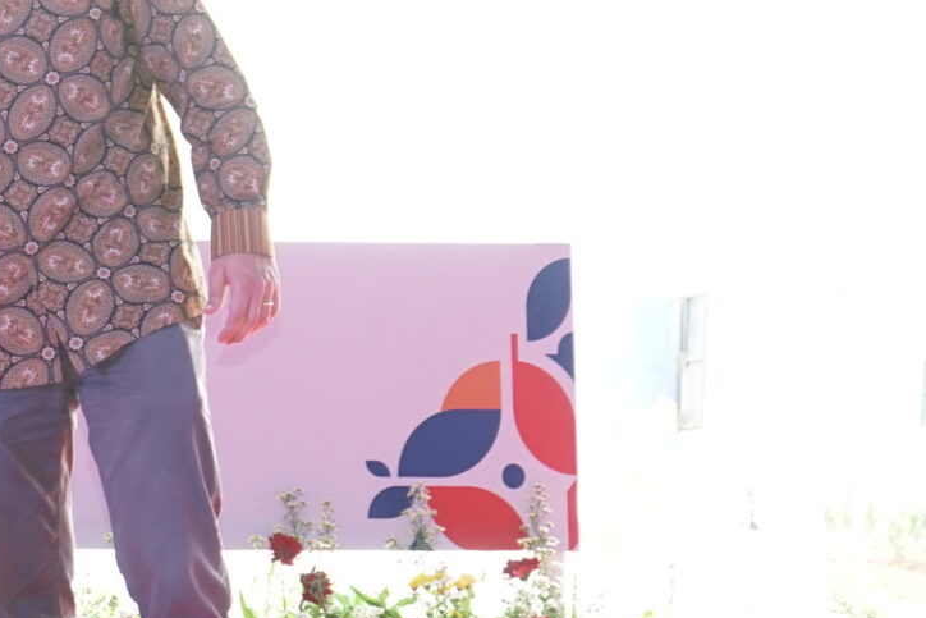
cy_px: 89
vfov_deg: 9.4
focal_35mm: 145
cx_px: -524
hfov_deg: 13.2
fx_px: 3730
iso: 640
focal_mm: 41
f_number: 4.5
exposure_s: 1/100
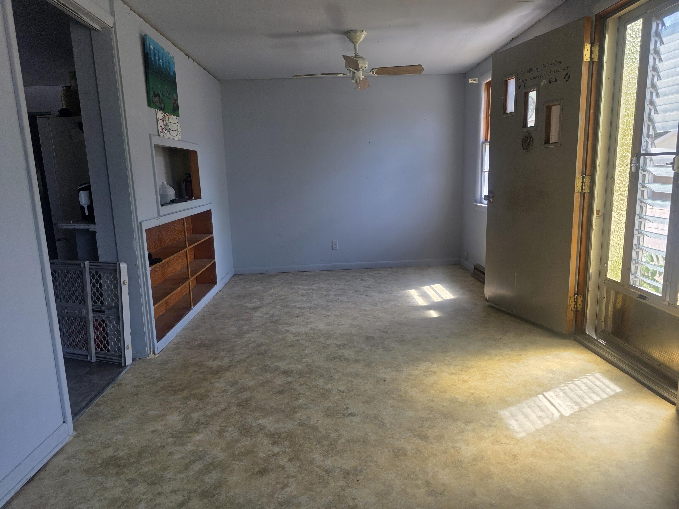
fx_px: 451
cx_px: 340
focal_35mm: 23
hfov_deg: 73.9
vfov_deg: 58.9
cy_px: 254
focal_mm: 6.3
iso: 50
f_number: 1.7
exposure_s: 1/359
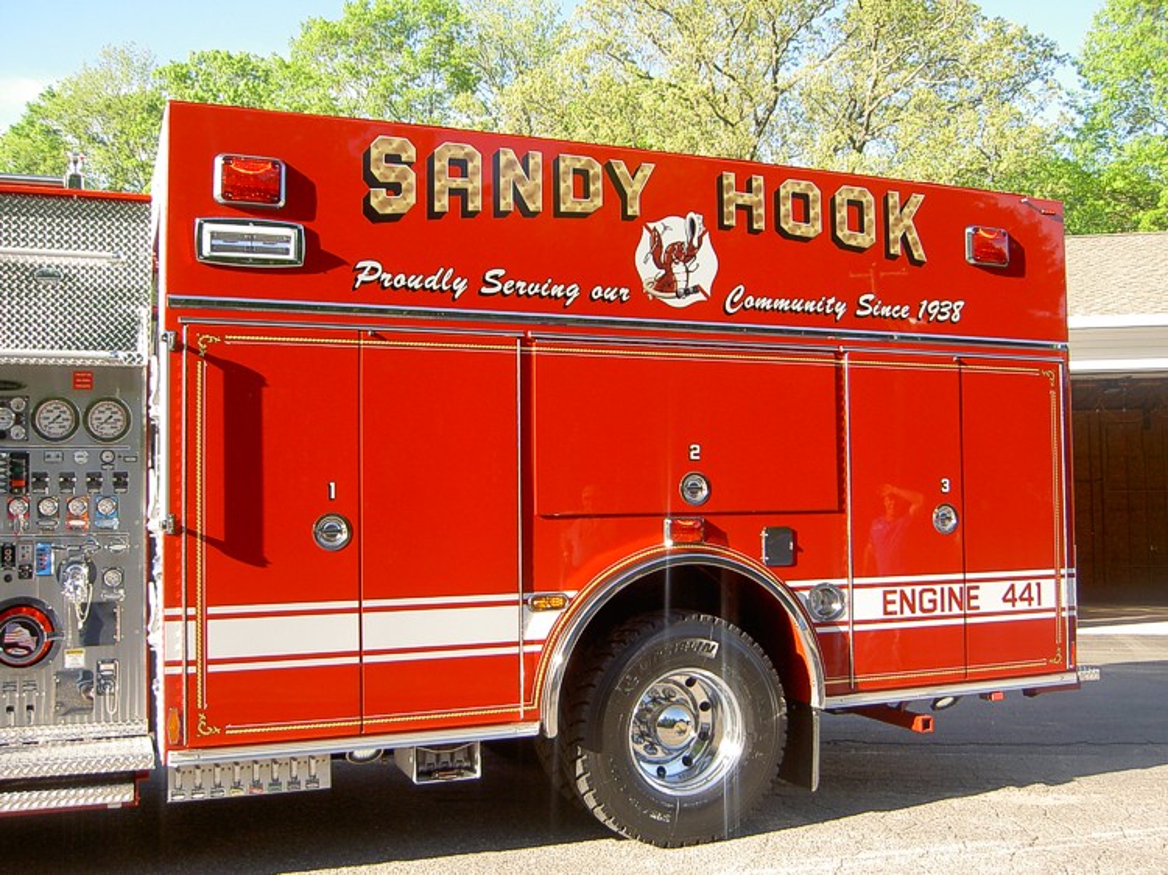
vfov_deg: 41.8
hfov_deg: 54.0
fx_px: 1147
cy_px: 438
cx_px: 584
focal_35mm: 34
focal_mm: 5.6
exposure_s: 1/200
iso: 50
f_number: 2.8
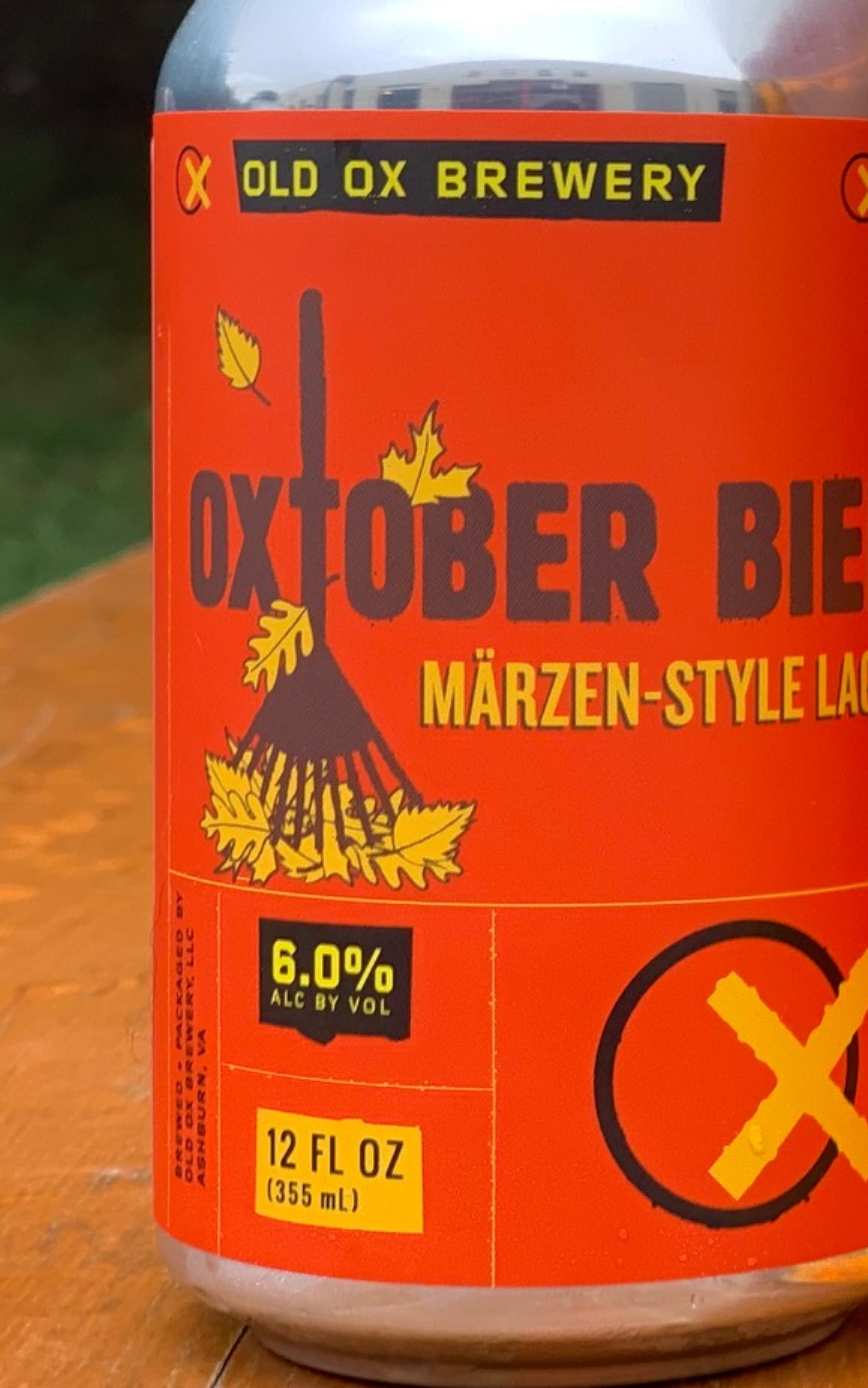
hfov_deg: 10.6
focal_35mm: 120
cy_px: 337
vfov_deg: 17.3
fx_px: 4541
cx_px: 1177
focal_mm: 6
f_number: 2.4
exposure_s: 1/122
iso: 20
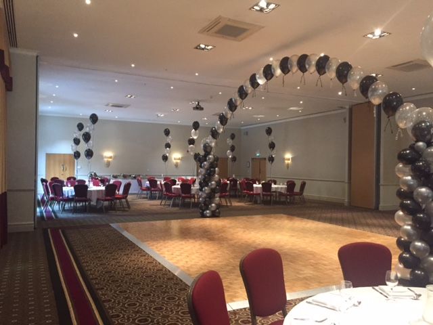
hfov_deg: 61.7
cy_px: 162
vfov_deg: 48.2
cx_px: 216
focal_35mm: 29
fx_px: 363
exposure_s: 1/30
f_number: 2.2
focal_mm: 4.15
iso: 250
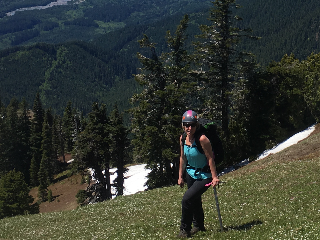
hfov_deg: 27.0
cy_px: 52
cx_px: 246
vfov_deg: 20.5
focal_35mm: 71
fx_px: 656
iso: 25
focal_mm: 4.15
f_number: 2.2
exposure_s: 1/1876
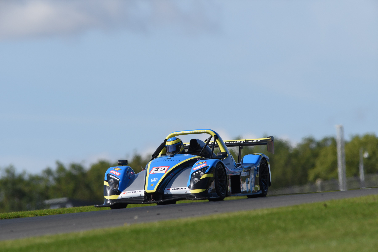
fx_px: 6302
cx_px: 189
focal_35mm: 600
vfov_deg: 2.3
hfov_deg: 3.4
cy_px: 126
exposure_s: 1/1600
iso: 250
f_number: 7.1
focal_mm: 600
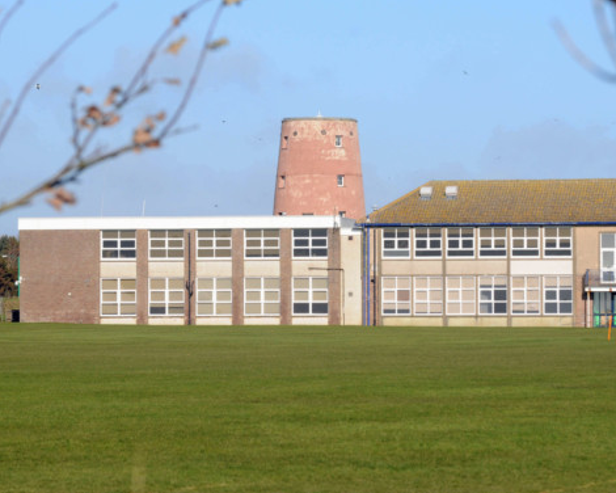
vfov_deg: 7.4
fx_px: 3792
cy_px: 246
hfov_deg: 9.3
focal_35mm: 208
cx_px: 362
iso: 400
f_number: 10
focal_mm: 122
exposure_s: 1/1000
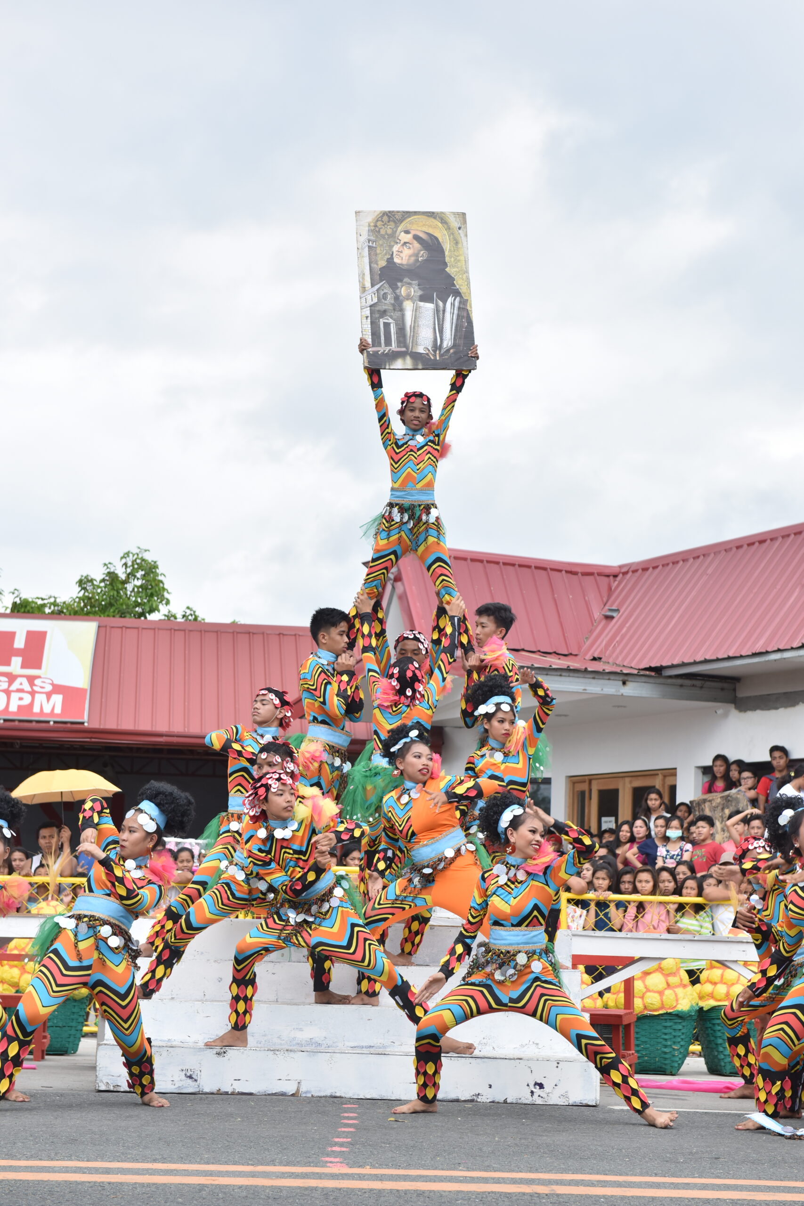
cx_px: 402
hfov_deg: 19.5
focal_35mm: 70
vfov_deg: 28.8
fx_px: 2344
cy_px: 603
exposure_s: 1/500
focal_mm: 70
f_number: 5.6
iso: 250
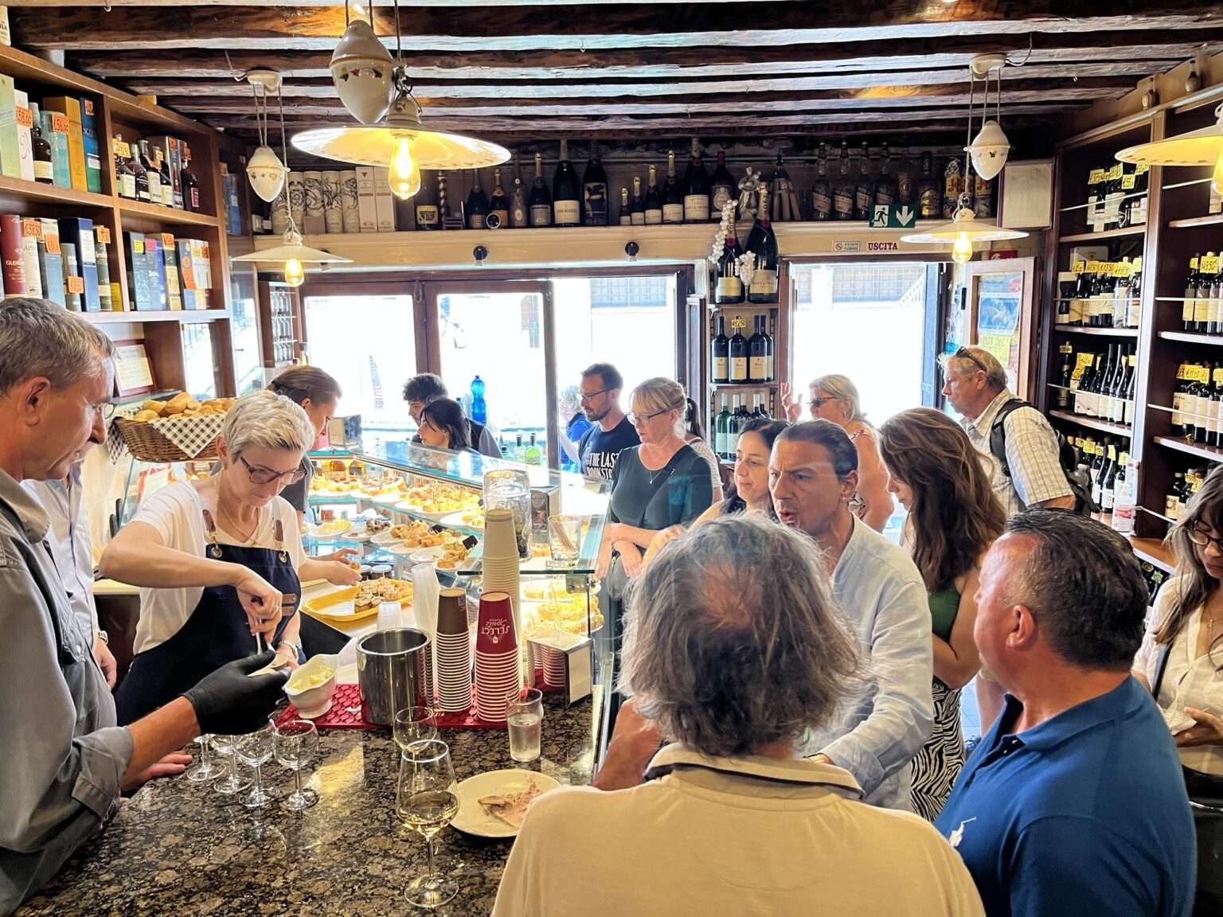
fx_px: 919
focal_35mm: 26
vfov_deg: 53.1
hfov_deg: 67.3
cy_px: 458
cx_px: 612
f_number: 1.6
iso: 64
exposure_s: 1/50
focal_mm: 5.1
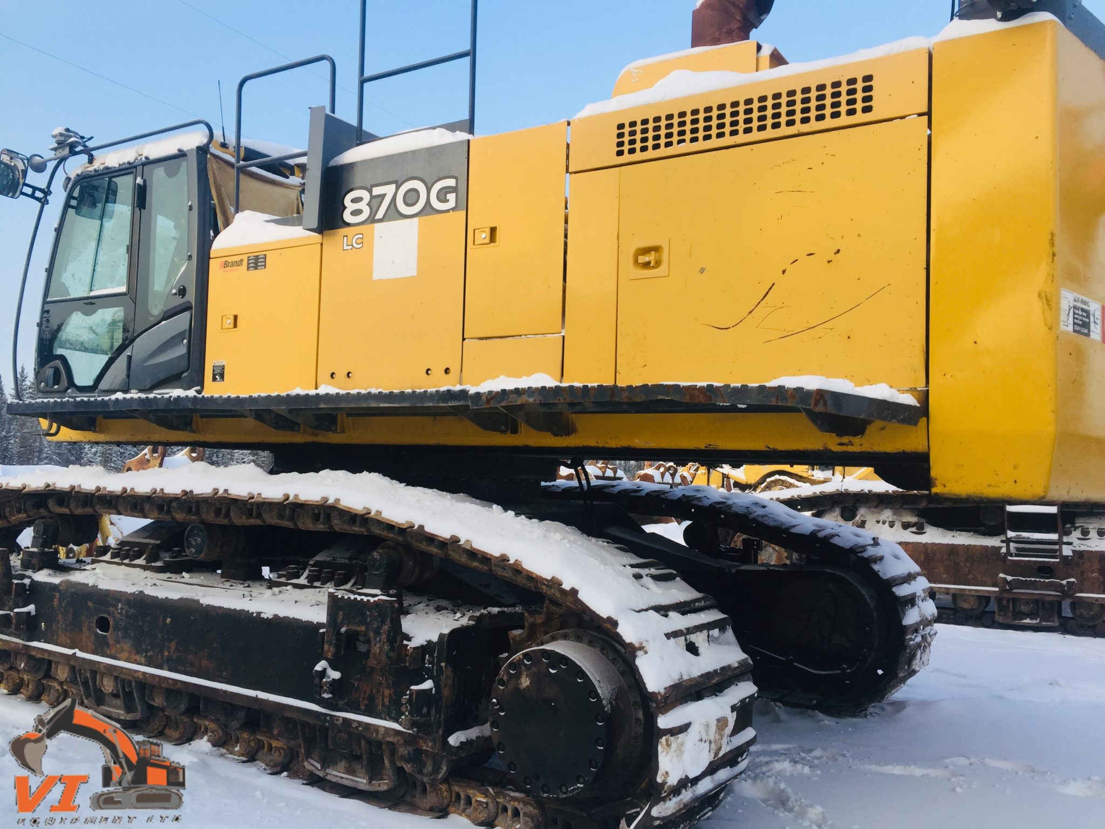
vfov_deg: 48.2
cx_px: 552
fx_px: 926
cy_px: 414
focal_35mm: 29
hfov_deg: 61.7
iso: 32
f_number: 2.2
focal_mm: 4.15
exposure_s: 1/380
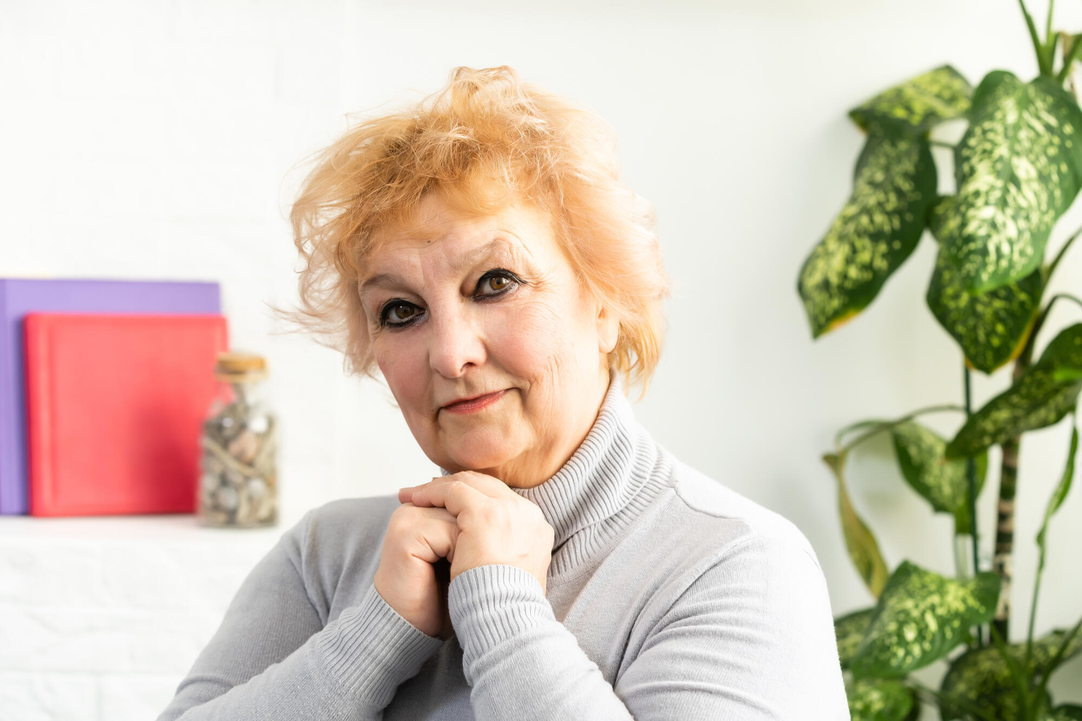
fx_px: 2104
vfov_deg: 19.5
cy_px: 360
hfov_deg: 28.8
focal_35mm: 70
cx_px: 541
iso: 200
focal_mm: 70
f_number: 5
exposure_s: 1/60
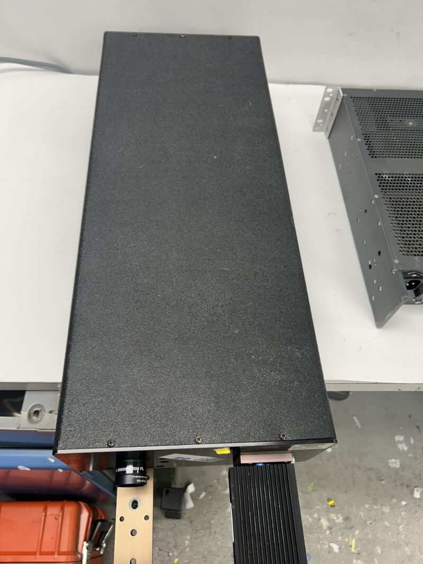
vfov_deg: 67.3
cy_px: 282
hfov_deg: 53.1
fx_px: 424
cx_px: 212
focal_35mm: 26
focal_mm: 5.7
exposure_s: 1/120
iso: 50
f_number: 1.5
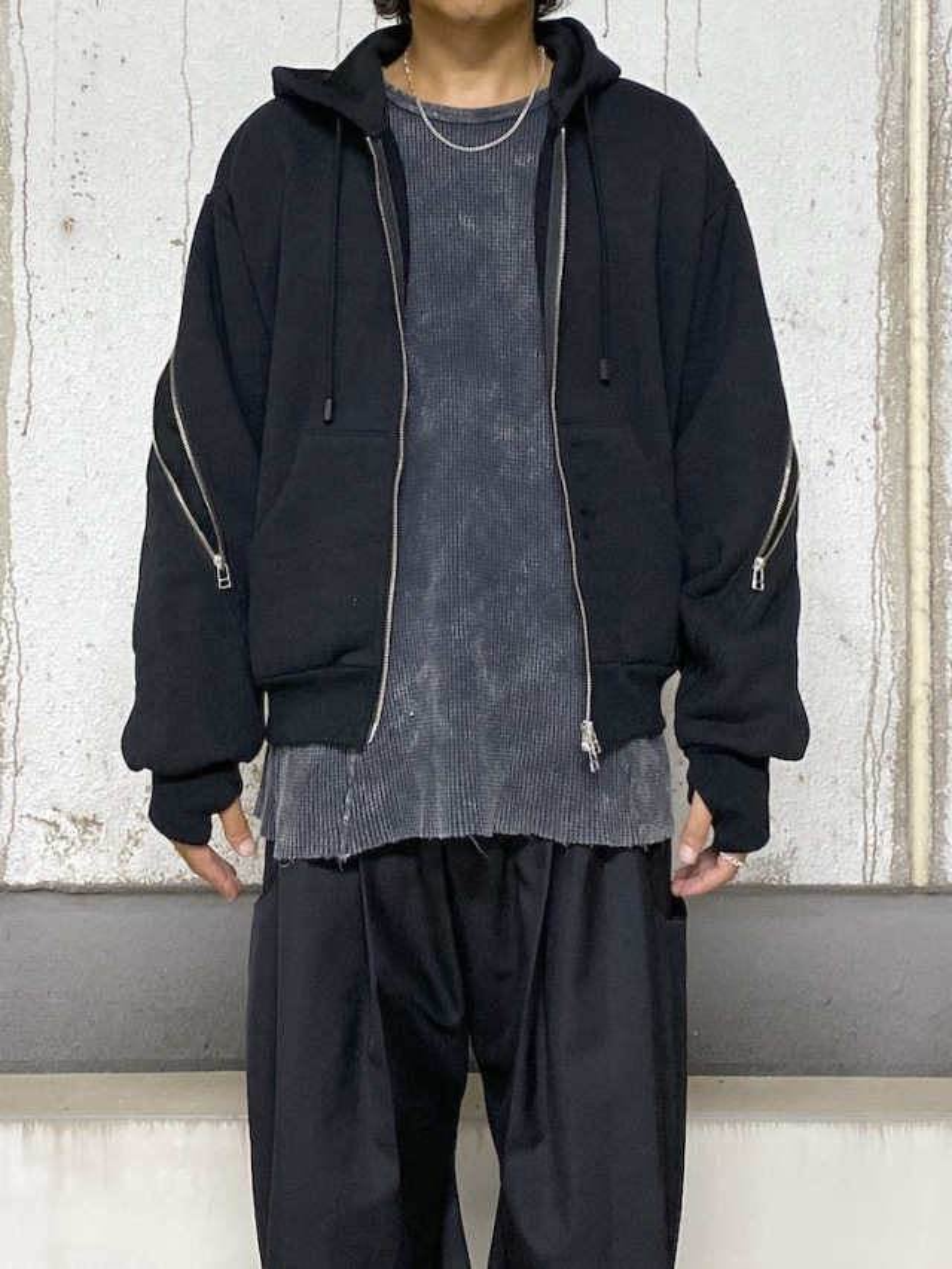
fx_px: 953
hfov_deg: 53.1
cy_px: 634
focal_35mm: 26
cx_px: 476
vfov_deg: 67.3
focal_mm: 4.25
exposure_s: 1/30
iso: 640
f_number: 1.8
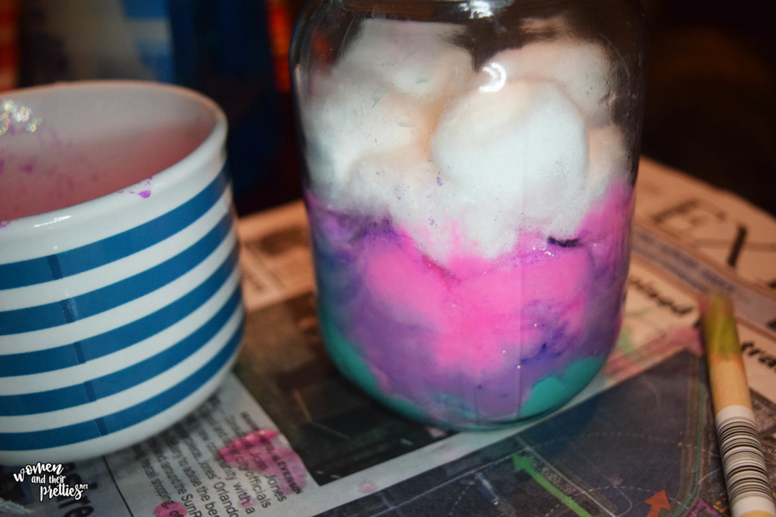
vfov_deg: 31.9
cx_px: 388
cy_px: 258
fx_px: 905
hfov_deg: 46.4
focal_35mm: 42
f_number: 4.2
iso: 1100
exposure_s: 1/500
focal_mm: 28
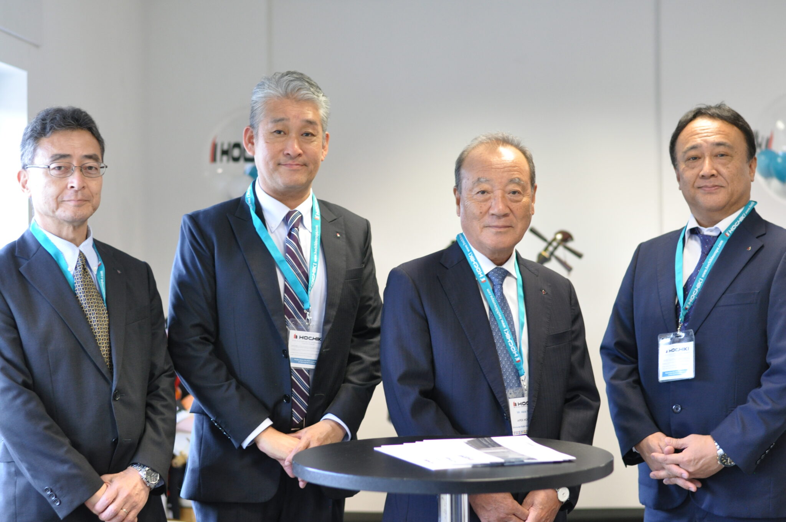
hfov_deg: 27.0
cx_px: 393
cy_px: 261
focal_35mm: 75
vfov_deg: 18.1
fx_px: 1635
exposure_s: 1/100
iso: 800
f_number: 2.8
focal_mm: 50
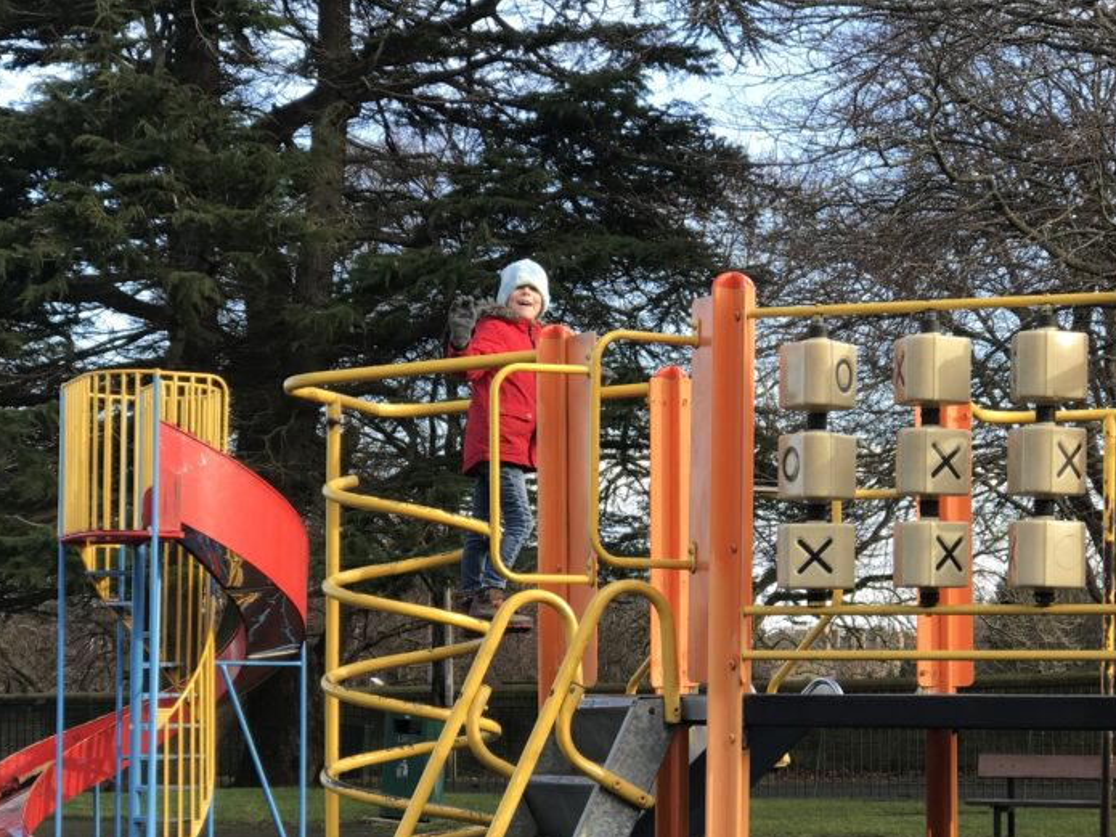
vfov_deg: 17.5
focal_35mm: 84
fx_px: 2708
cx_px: 609
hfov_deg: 23.3
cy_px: 615
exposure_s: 1/122
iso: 20
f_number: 2.8
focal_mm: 6.6
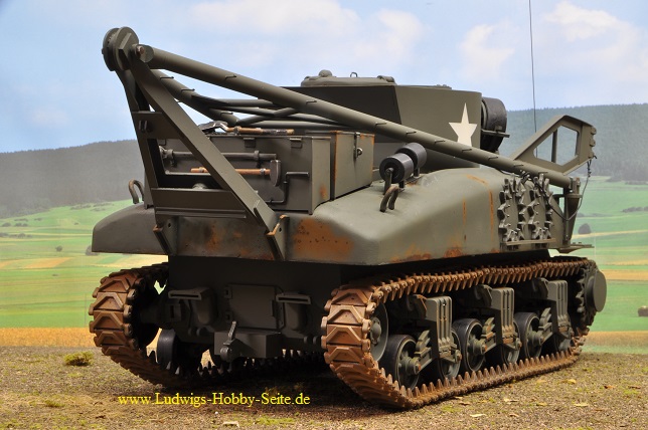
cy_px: 215
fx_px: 1753
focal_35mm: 98
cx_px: 324
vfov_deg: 14.0
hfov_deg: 20.9
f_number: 29
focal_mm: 65
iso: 200
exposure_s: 4
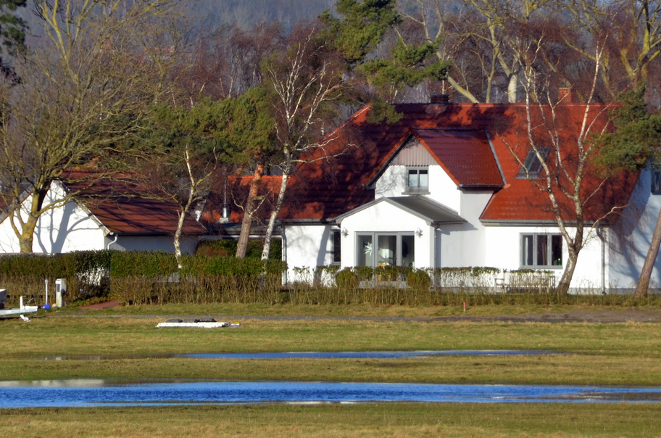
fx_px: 8355
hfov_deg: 4.5
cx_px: 340
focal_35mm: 456
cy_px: 142
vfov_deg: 3.0
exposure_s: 1/640
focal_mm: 170
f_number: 6.3
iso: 200
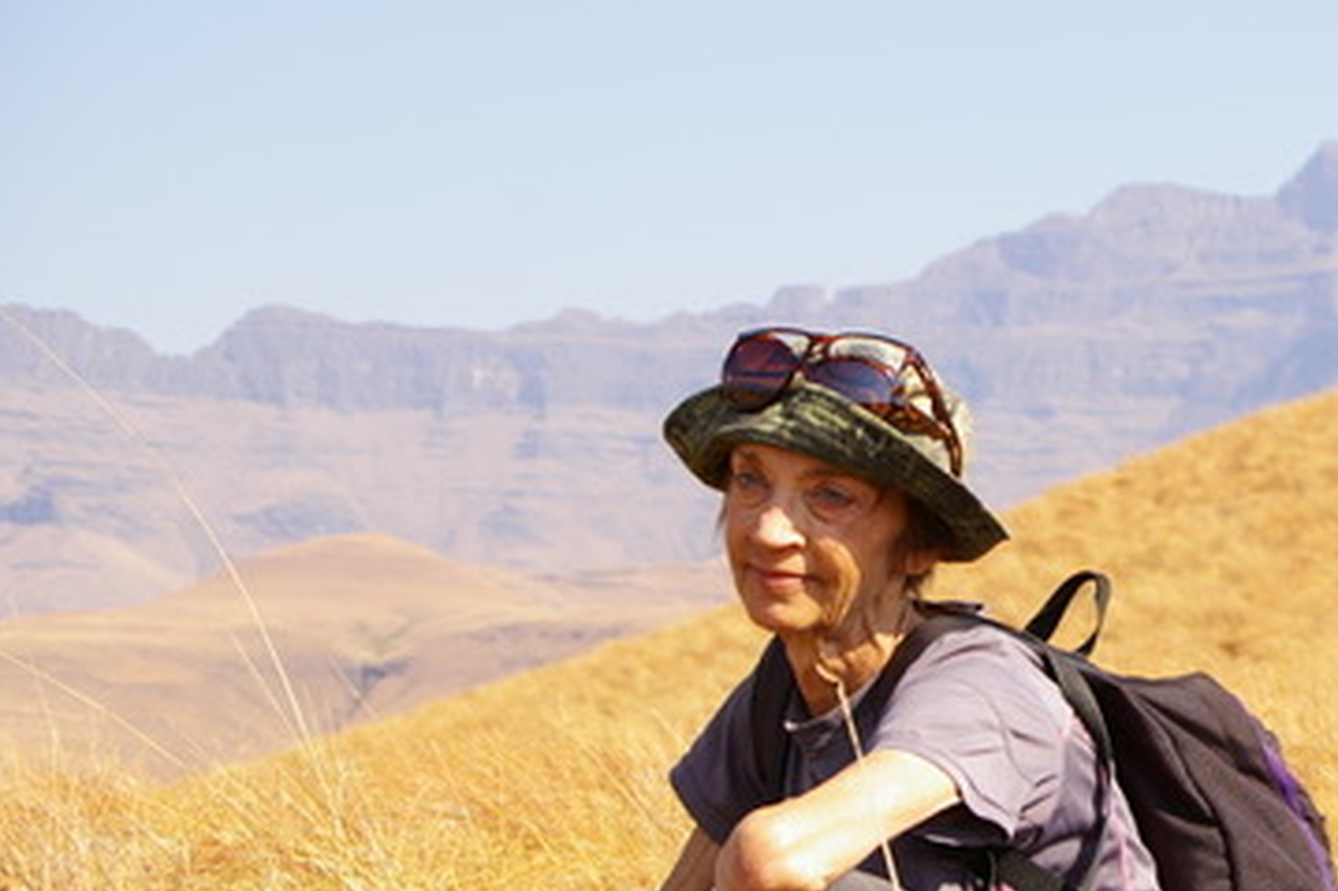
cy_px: 578
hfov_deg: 17.6
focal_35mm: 115
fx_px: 4268
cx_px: 1099
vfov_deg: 11.9
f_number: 9
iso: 200
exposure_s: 1/250
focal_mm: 43
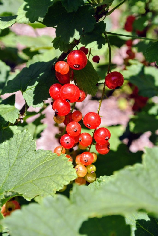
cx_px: 79
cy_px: 118
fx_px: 453
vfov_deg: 29.2
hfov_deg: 19.8
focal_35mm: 69
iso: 100
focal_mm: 25.9
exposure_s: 1/250
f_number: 5.6
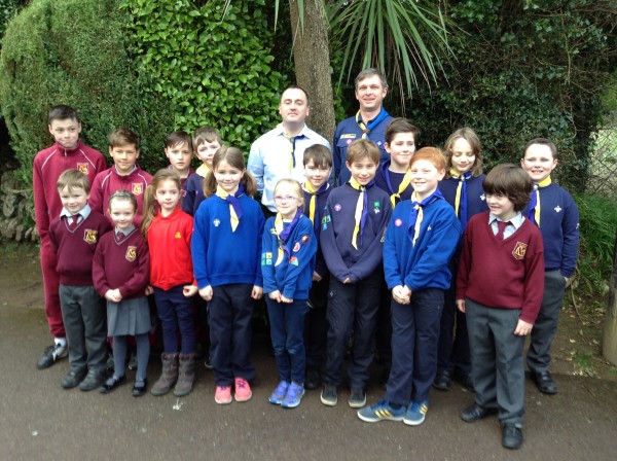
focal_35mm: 33
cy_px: 230
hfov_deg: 55.4
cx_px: 308
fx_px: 587
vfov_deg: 42.8
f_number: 2.4
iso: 32
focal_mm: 3.3
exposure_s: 1/30
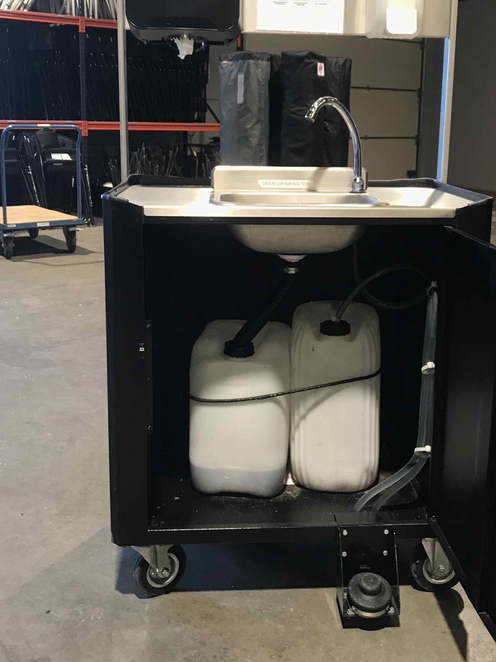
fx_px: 764
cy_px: 277
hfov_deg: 35.9
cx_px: 286
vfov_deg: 46.6
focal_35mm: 40
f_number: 1.8
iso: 40
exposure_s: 1/33
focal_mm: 3.99
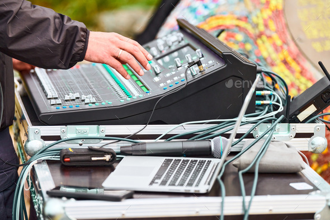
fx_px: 1512
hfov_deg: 12.5
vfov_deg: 8.3
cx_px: 165
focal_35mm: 165
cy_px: 110
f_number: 3.2
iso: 400
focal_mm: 165
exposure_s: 1/1000
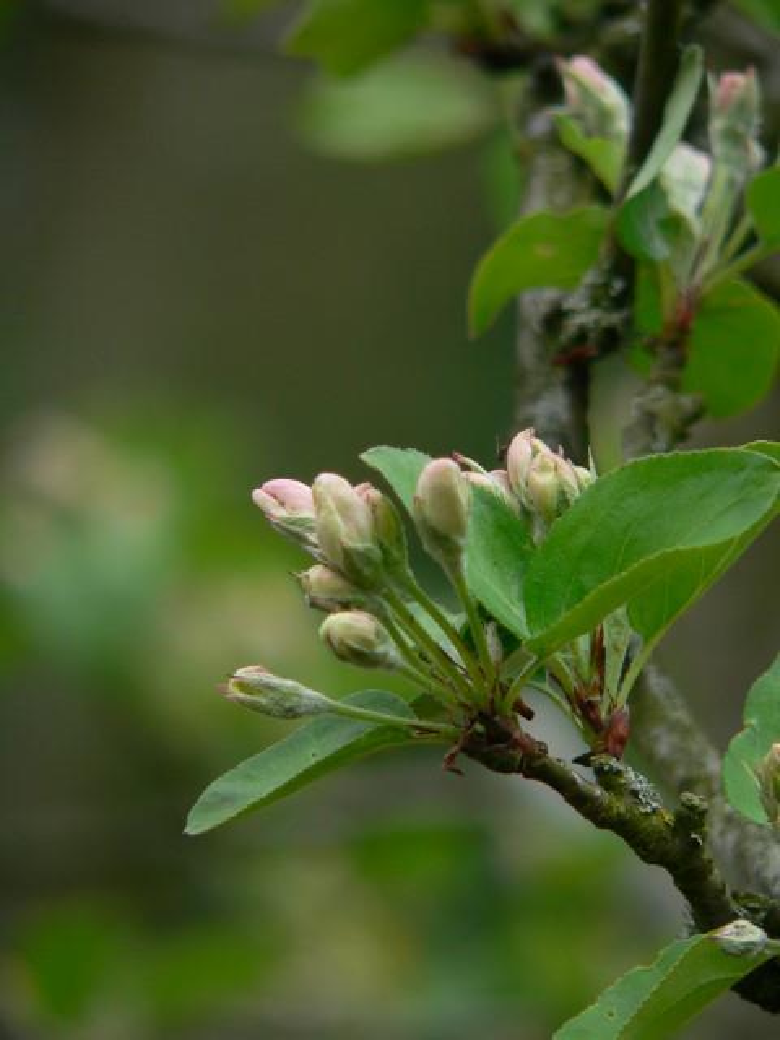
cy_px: 520
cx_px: 390
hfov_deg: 3.4
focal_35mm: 432
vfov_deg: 4.6
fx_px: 12979
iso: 80
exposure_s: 1/160
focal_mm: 72
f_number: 2.8
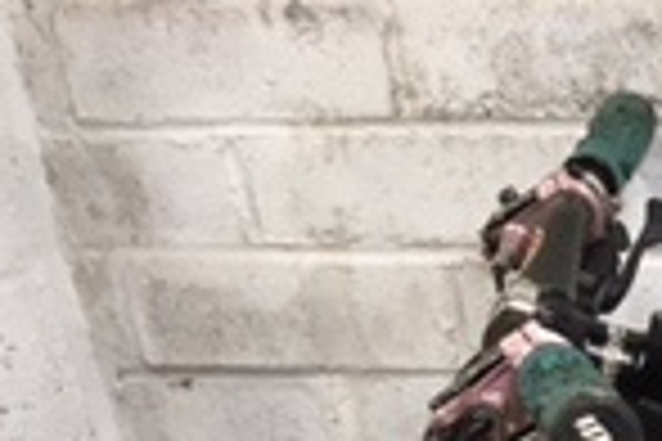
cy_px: 1048
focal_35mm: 131
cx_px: 1252
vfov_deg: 9.4
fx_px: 2409
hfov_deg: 13.7
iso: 125
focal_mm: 4.15
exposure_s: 1/33
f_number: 2.2
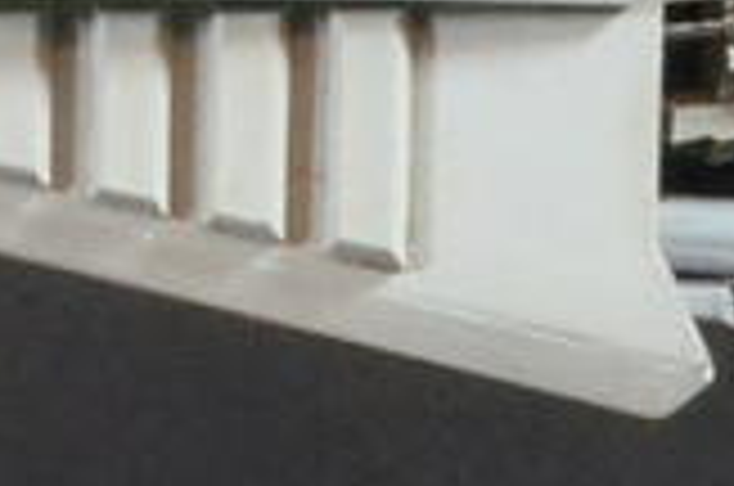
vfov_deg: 2.2
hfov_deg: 3.4
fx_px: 12386
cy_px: -50
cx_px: -477
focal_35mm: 609
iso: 3200
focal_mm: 55
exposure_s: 1/5
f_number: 22
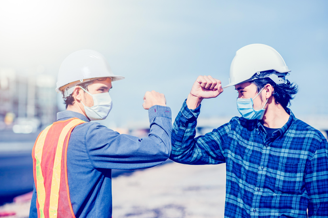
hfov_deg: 23.9
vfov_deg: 16.0
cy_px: 109
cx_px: 164
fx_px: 774
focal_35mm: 85
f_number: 2.8
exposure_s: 1/1600
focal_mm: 85
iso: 200
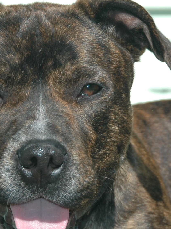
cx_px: 77
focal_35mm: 408
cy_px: 155
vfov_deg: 4.9
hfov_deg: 3.6
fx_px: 2690
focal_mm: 105
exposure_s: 1/500
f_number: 7.1
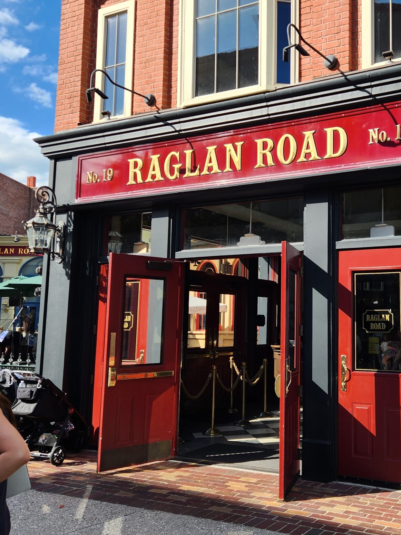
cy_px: 250
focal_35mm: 38
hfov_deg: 36.5
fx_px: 587
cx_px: 320
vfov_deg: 48.9
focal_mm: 5.4
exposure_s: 1/942
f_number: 1.8
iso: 20
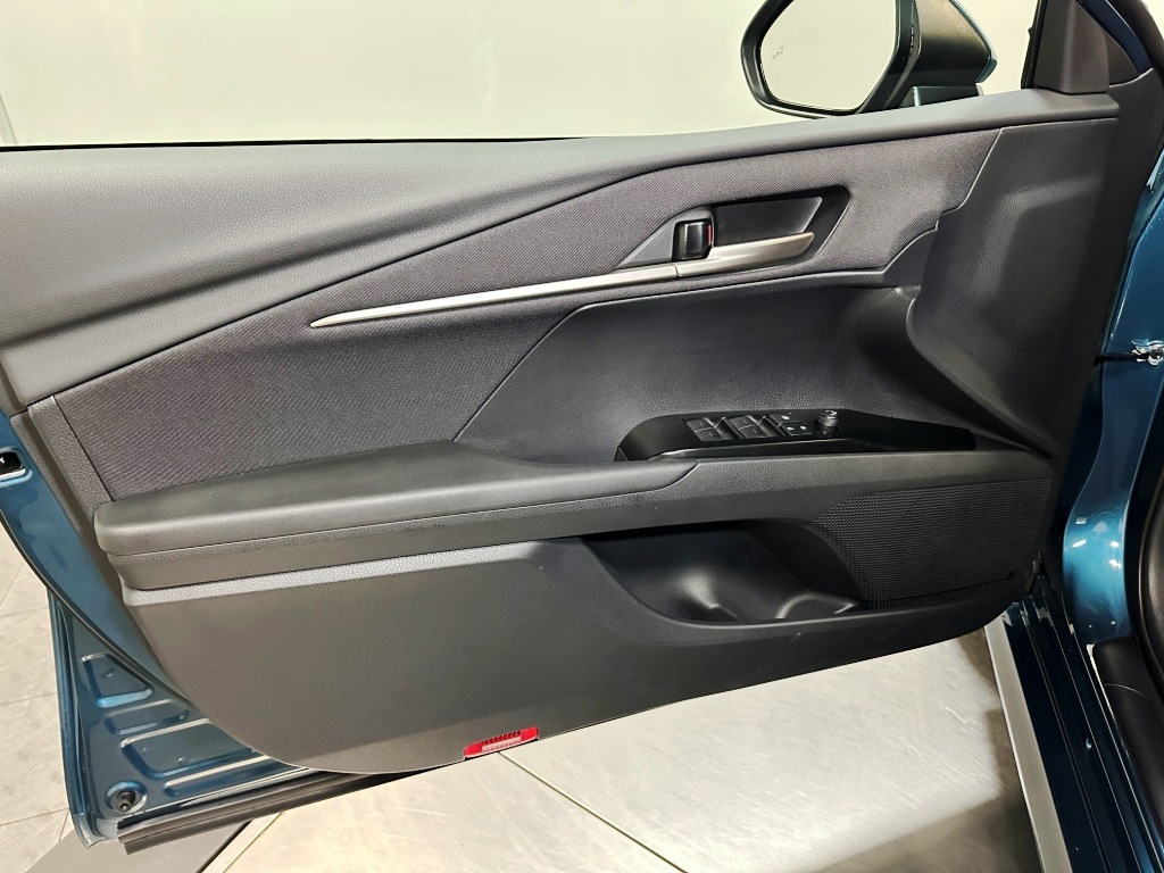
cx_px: 582
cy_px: 436
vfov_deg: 56.8
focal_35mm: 24
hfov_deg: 71.6
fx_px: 807
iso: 640
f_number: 1.78
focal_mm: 6.86
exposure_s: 1/40
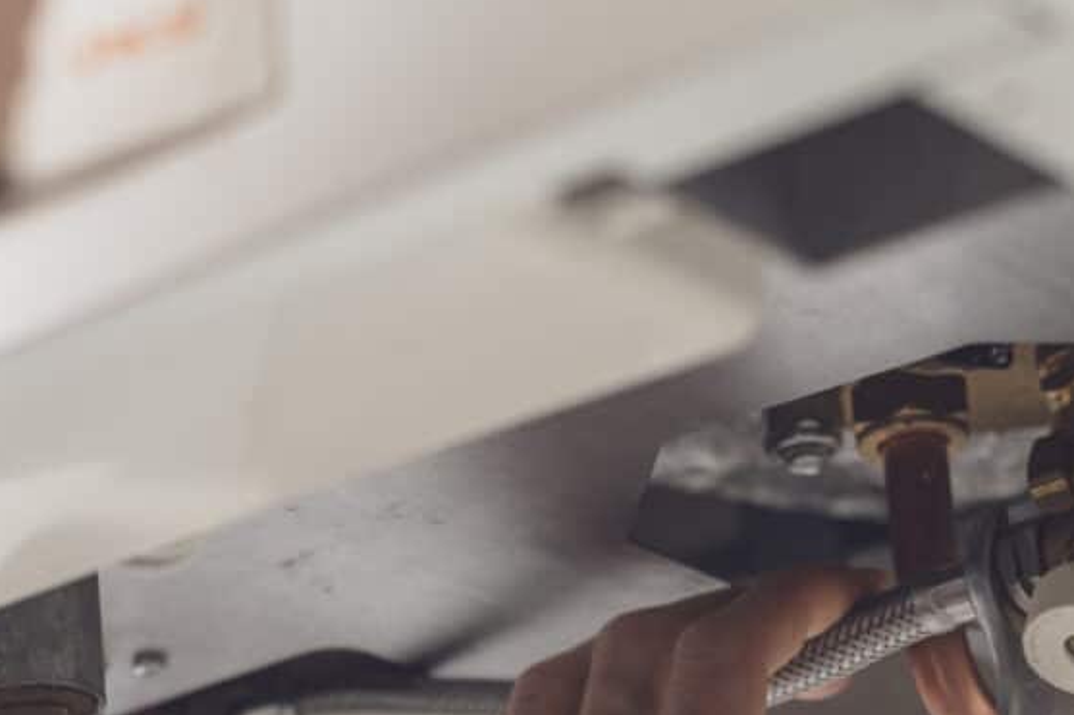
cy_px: 972
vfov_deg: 9.7
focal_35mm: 138
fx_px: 4116
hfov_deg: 14.8
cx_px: 361
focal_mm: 50
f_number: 2.8
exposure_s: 1/100
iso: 250
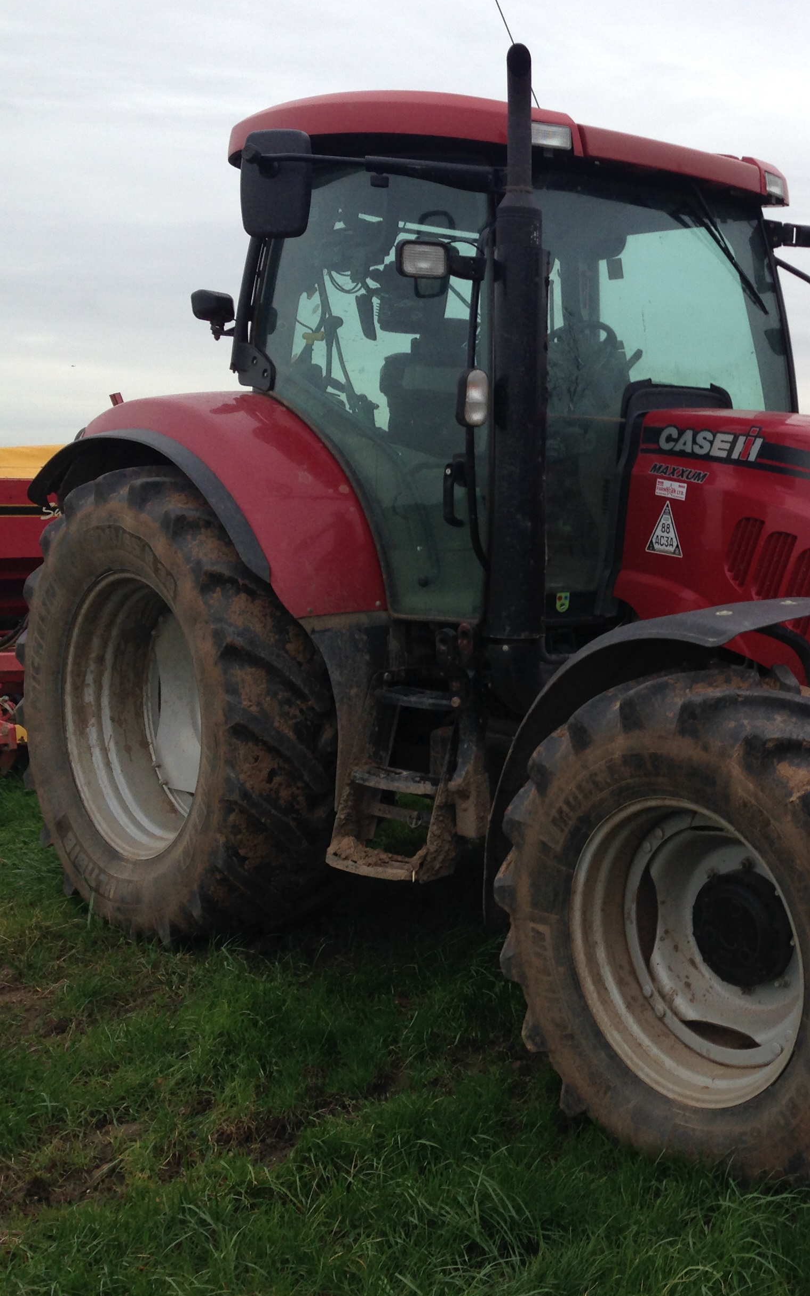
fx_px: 1660
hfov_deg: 26.4
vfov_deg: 42.6
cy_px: 646
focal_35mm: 47
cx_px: 742
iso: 50
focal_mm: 4.12
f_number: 2.4
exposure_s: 1/516
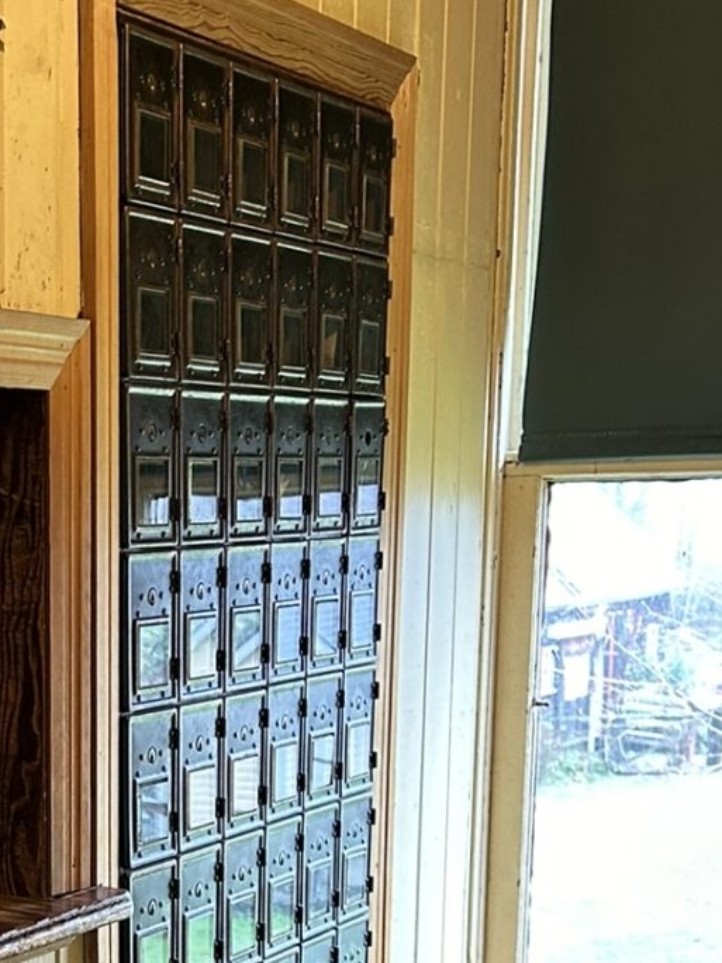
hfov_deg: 19.5
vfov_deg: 25.4
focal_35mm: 73
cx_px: -37
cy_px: 966
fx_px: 2030
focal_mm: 5.7
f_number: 1.5
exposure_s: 1/60
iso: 250
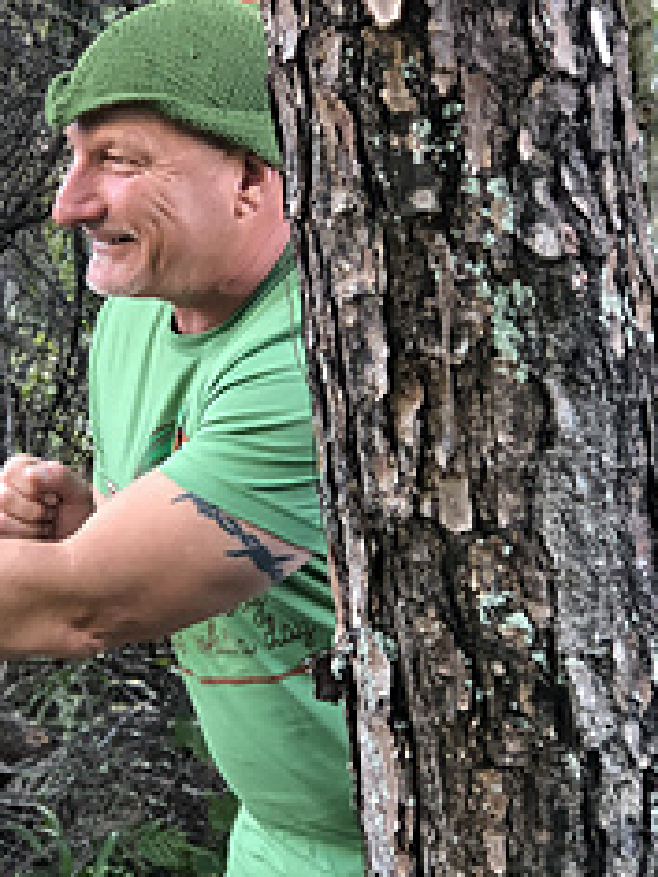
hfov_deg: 12.2
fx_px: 3067
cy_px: 424
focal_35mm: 121
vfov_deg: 16.3
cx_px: 217
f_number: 2.8
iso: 125
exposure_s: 1/30
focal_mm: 6.6
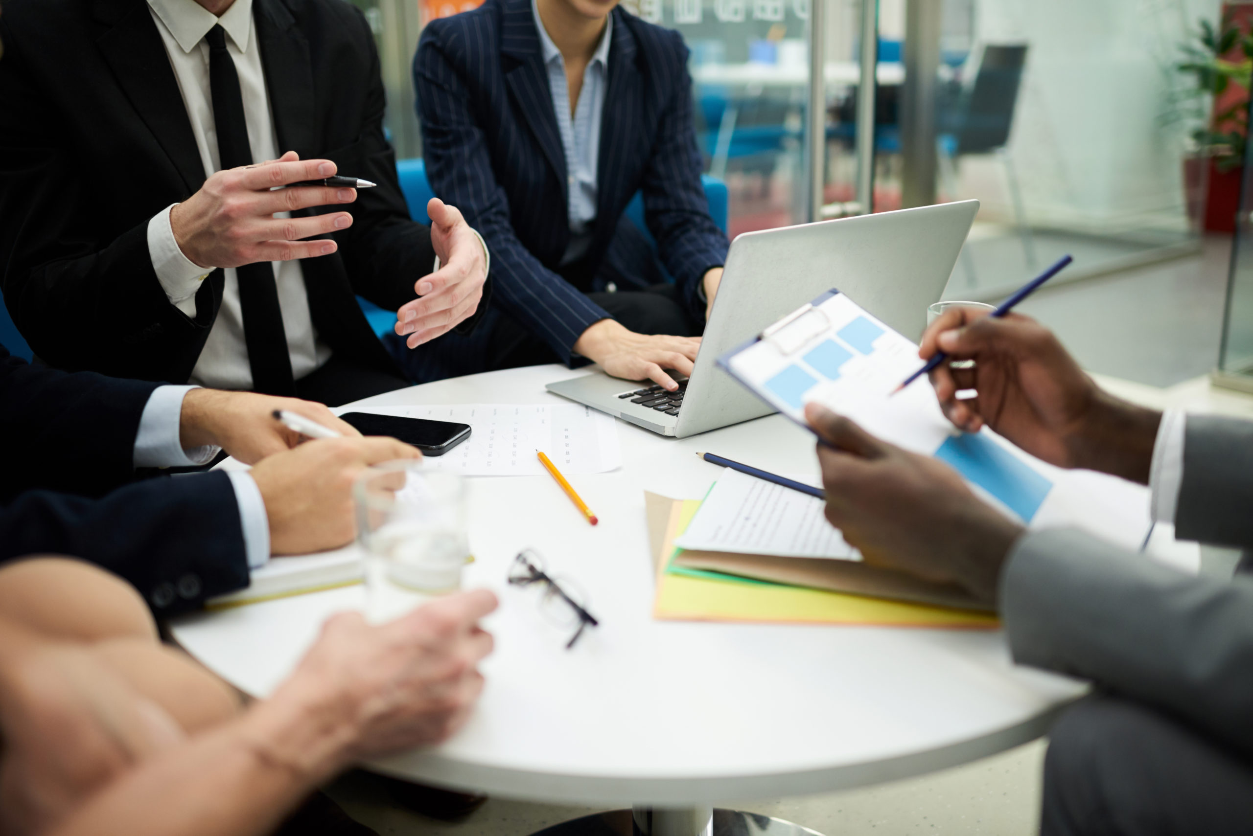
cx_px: 626
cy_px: 418
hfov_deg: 54.4
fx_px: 1219
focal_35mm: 35
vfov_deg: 37.9
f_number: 1.8
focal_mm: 35
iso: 500
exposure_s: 1/125
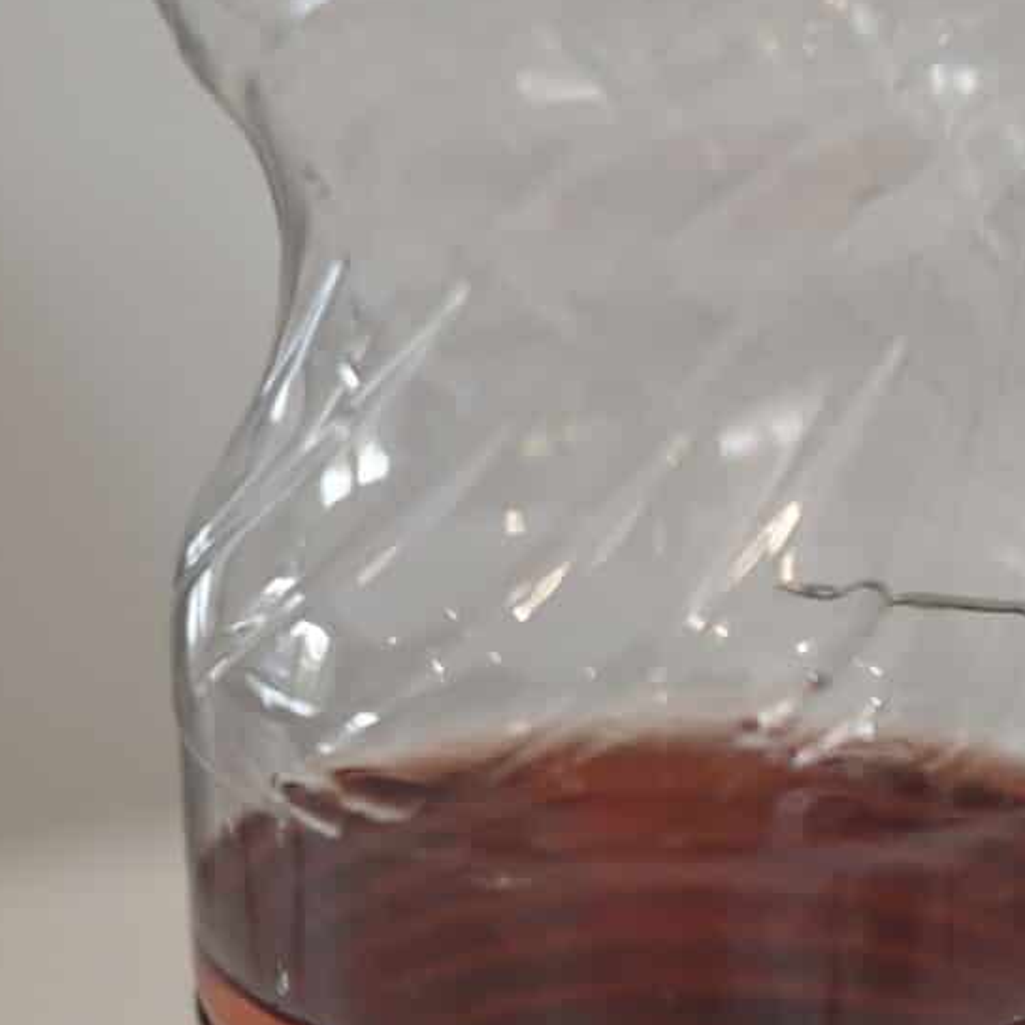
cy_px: 620
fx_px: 4020
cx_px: 1180
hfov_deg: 14.2
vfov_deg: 14.5
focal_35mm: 120
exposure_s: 1/125
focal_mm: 50
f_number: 2.8
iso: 1000
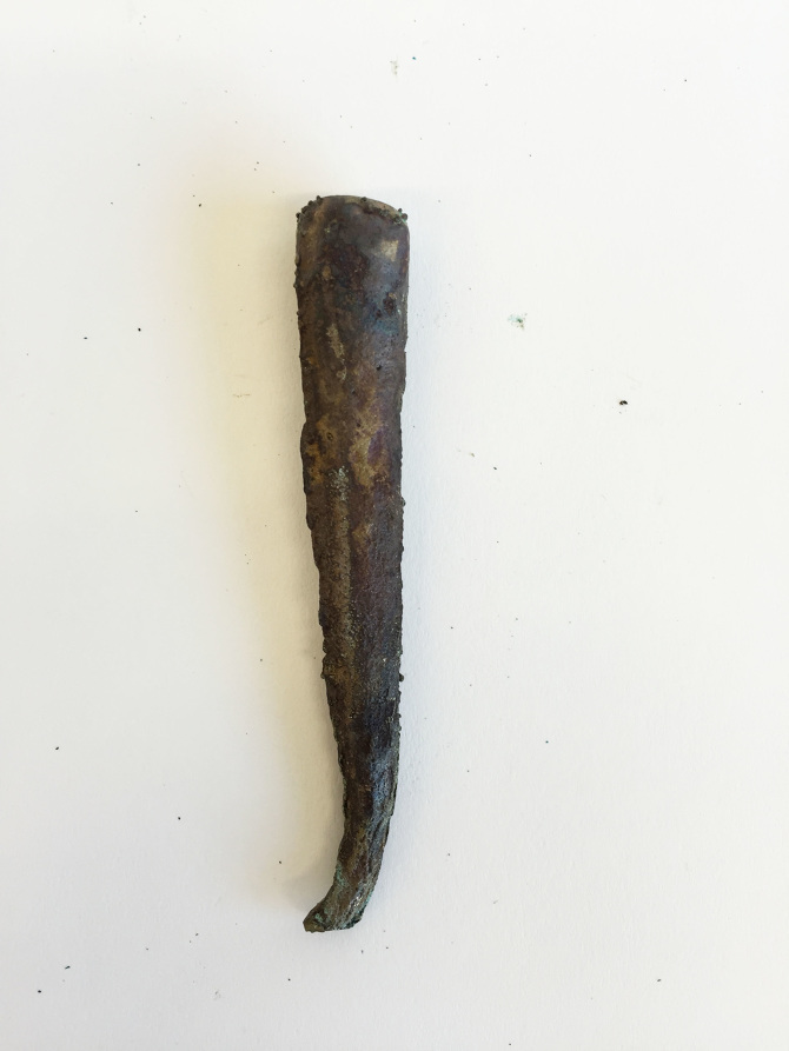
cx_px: 394
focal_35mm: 29
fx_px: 881
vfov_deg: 61.7
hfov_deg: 48.2
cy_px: 526
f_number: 2.2
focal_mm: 4.15
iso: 32
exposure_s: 1/60
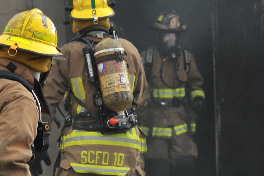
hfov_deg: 4.9
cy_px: 219
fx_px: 3079
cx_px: 35
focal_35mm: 420
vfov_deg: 3.3
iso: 320
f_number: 8
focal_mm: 122
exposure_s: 1/250
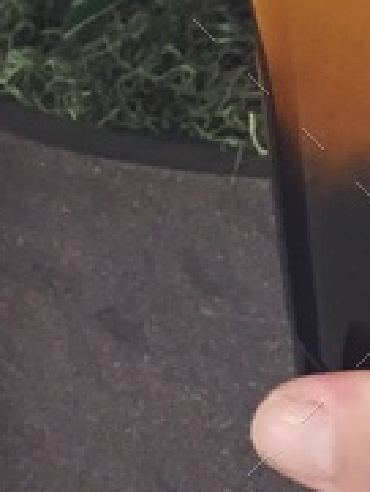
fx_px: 1794
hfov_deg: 11.6
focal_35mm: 126
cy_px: -287
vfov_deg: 14.4
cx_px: 435
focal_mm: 4.15
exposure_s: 1/30
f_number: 2.2
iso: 160
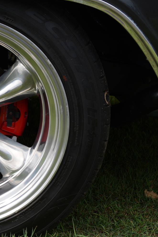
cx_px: -33
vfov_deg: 19.5
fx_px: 691
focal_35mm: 105
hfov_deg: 12.7
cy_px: 114
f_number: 8
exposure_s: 1/200
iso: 110
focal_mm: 52
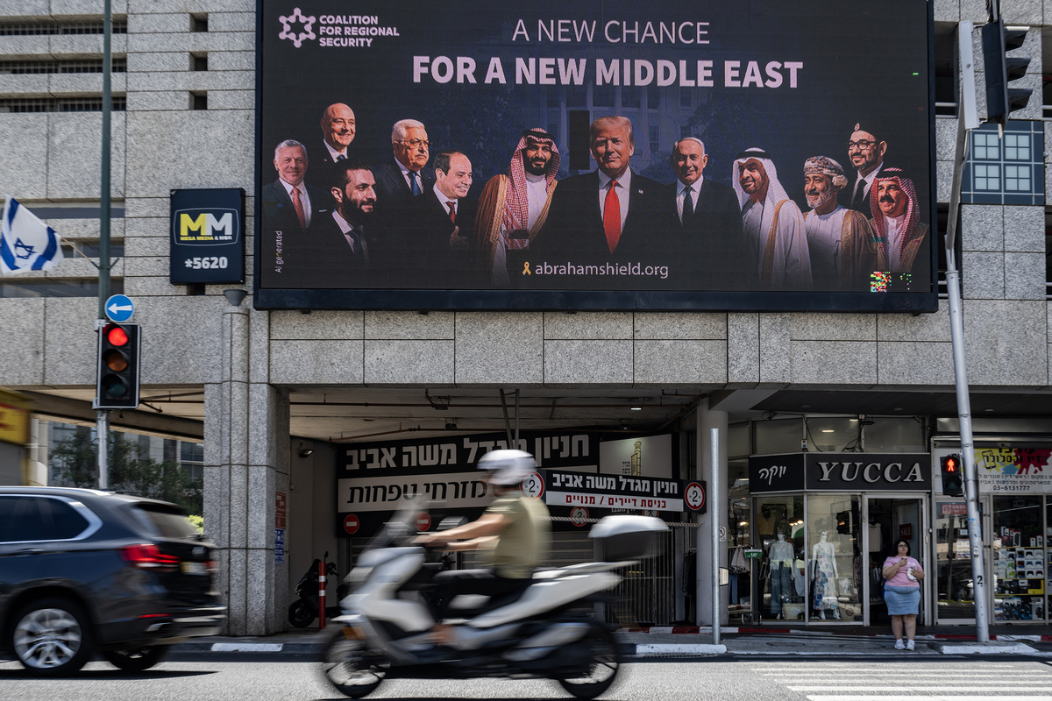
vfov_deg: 35.9
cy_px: 350
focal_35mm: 37
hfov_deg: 51.9
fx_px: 1081
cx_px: 526
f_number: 9
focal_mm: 37
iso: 100
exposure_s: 1/80
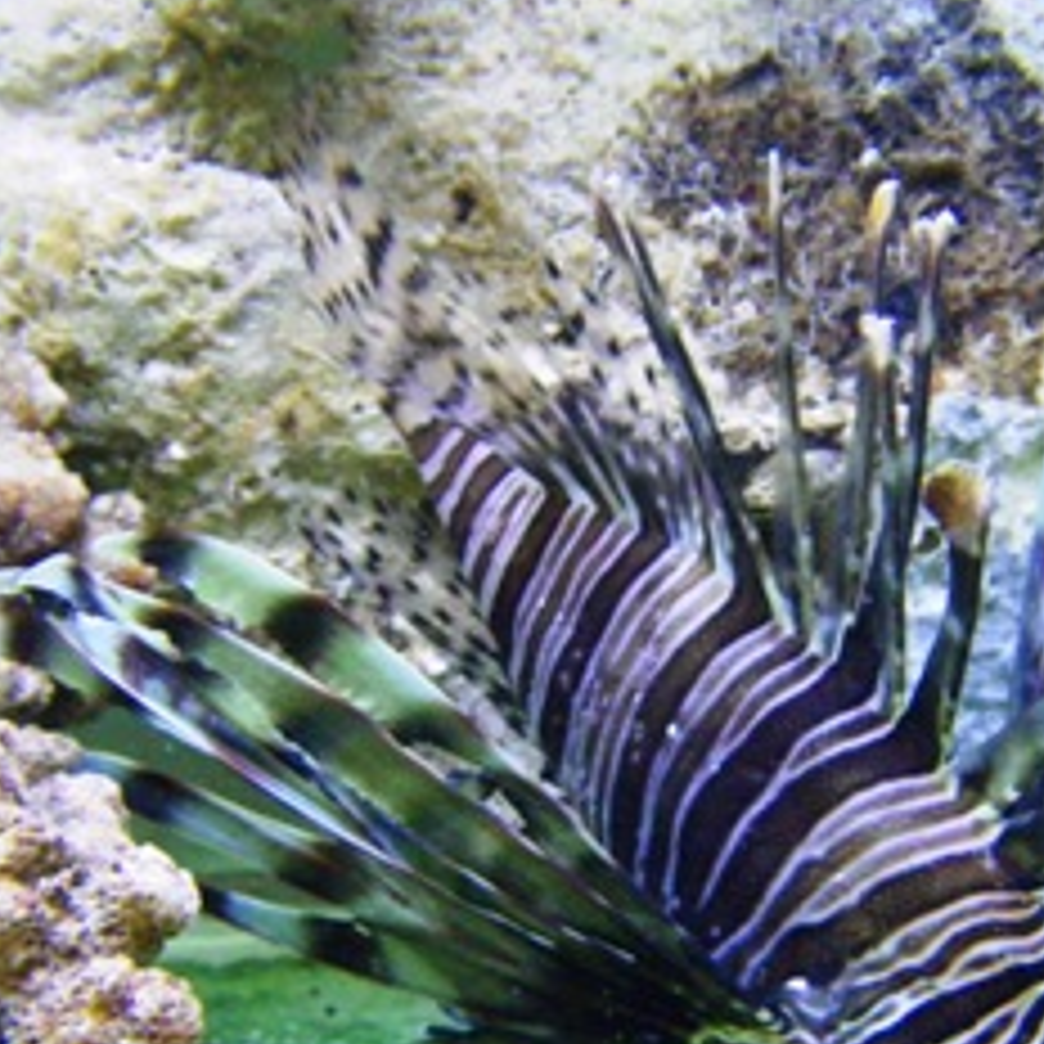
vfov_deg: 29.4
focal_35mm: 58
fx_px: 1979
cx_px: 603
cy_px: 675
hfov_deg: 29.5
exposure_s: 1/50
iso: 800
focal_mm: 6.1
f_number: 3.8
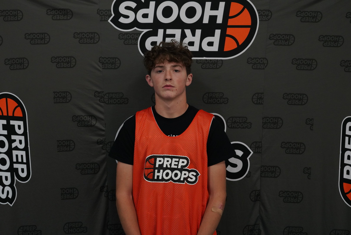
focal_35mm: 50
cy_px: 118
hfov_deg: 39.6
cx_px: 176
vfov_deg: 27.0
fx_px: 488
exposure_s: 1/125
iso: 5000
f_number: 7.1
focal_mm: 50
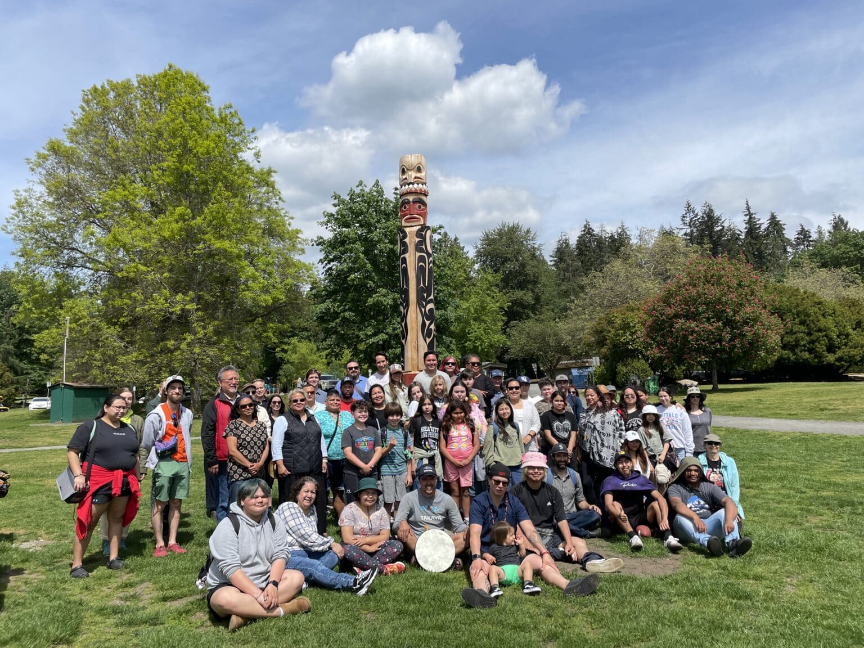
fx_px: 649
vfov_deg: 53.1
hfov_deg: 67.3
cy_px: 324
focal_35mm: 26
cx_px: 432
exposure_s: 1/3610
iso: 32
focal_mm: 4.2
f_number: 1.6
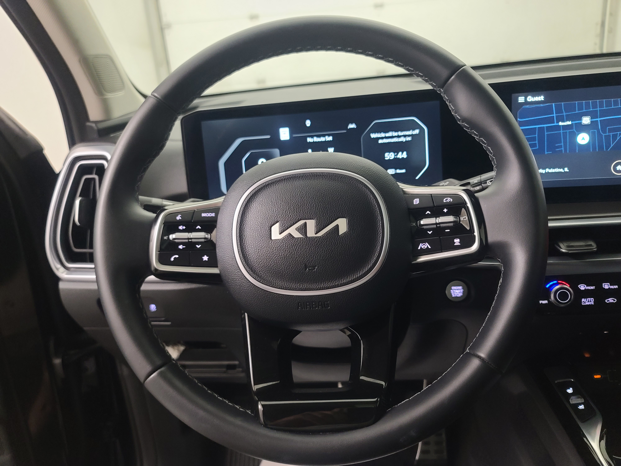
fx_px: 448
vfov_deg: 54.9
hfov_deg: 69.4
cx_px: 310
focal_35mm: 25
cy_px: 233
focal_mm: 7
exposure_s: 1/40
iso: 640
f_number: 1.8
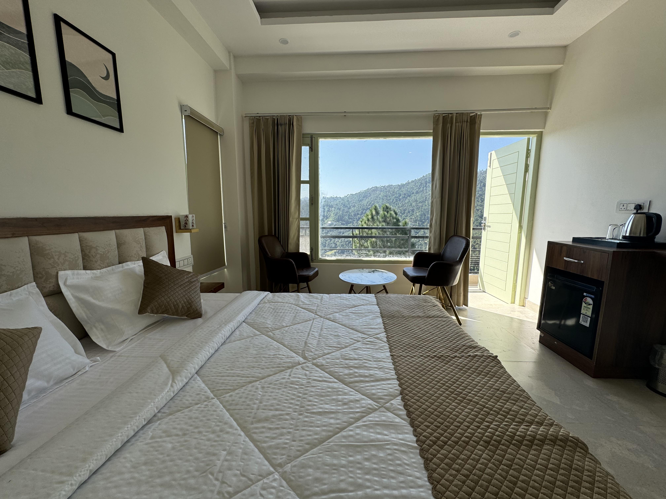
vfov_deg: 85.7
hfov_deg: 102.1
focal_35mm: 14
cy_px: 250
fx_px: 269
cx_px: 333
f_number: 2.2
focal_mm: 2.22
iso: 50
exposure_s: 1/582
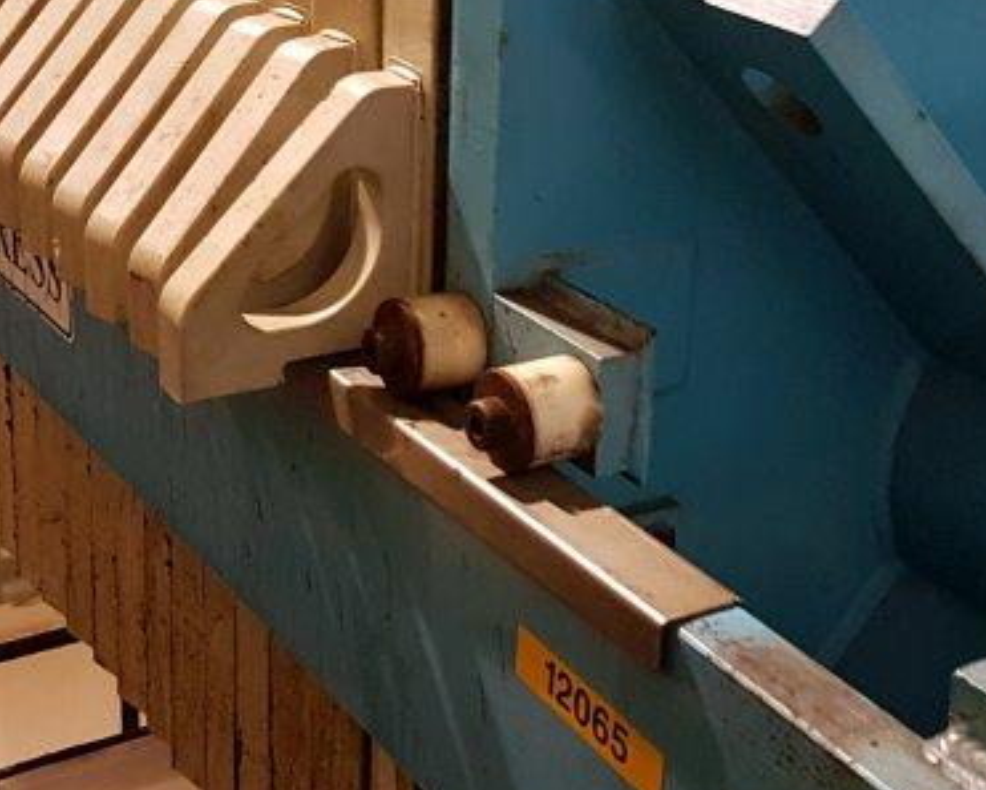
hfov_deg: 29.1
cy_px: 323
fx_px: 1897
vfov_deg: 23.5
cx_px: 579
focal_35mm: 65
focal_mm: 4.2
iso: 250
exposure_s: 1/10
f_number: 1.7
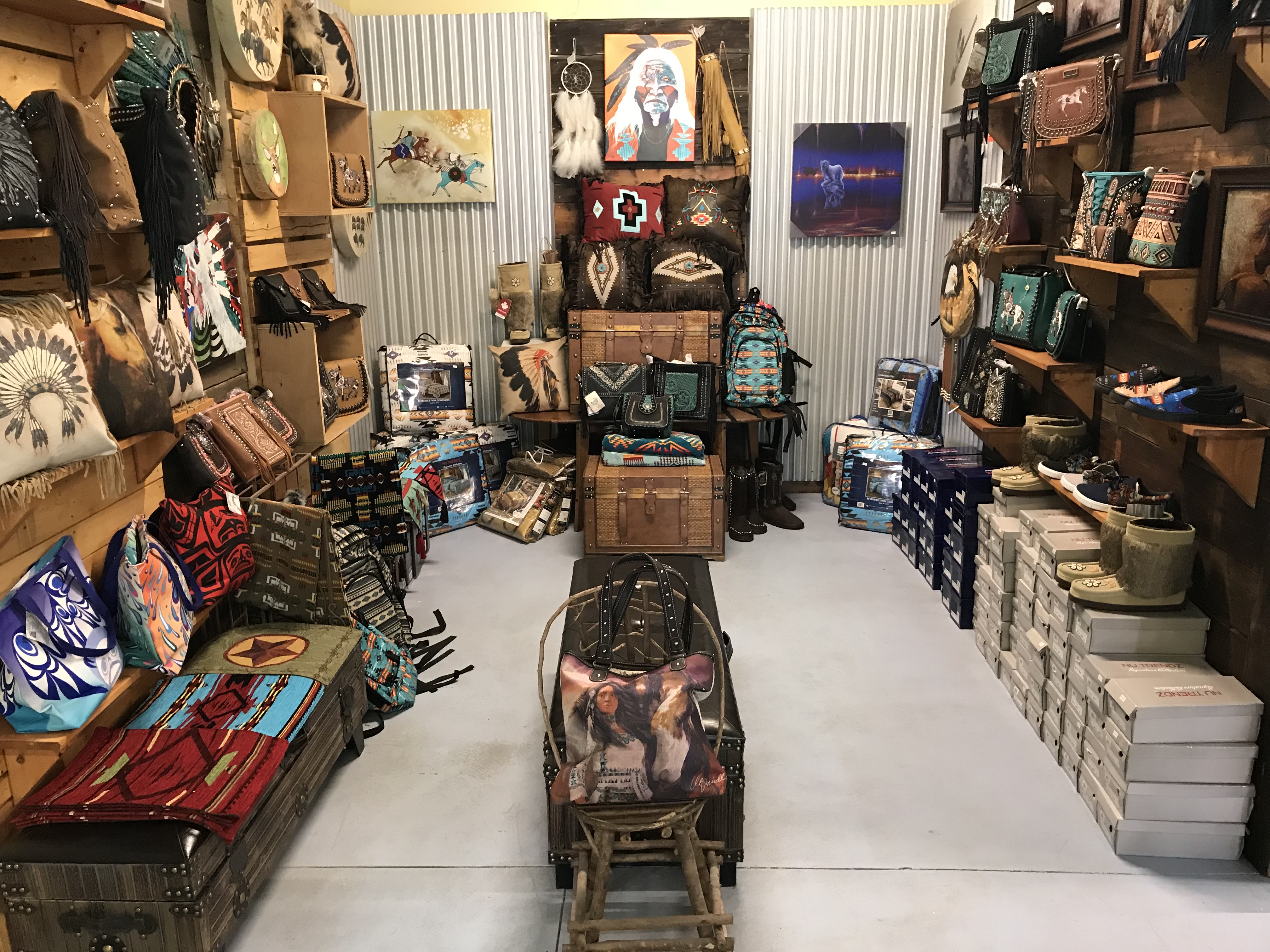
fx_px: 1027
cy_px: 476
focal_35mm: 28
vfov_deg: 49.7
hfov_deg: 63.4
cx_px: 635
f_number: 1.8
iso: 64
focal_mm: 3.99
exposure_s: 1/15
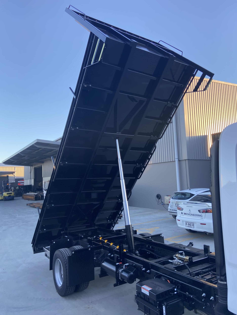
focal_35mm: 26
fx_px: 237
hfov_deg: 53.1
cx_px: 118
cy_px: 158
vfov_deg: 67.3
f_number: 1.8
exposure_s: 1/295
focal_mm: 4.25
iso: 32
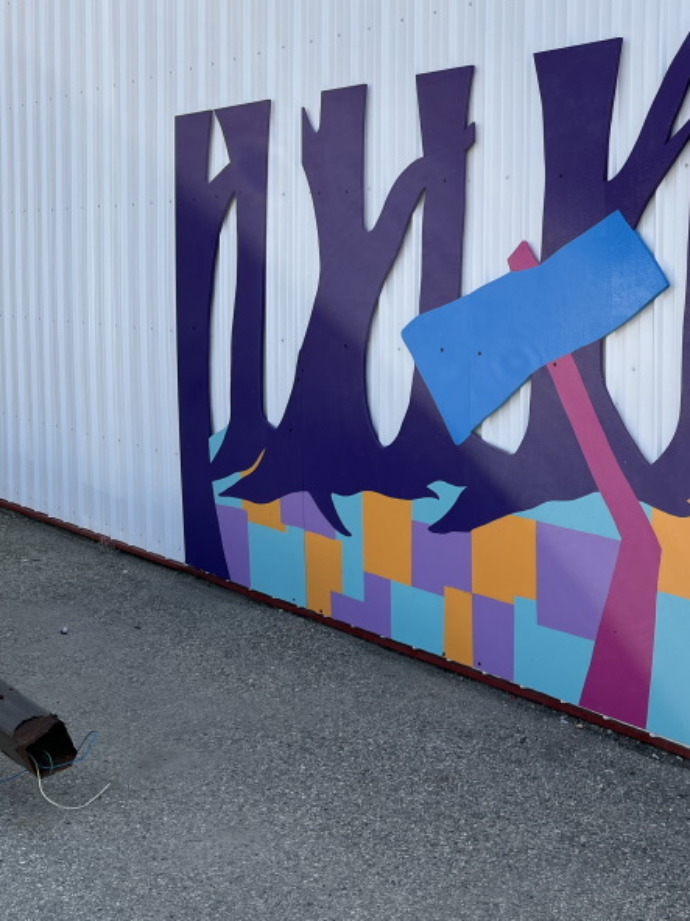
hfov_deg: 31.4
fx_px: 1170
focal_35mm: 44
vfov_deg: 42.6
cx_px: 612
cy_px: 343
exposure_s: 1/1309
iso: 50
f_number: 1.6
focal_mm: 5.1
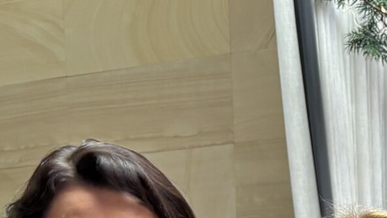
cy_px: 466
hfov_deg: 15.1
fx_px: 1262
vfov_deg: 9.1
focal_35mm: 123
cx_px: 692
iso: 80
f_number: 1.6
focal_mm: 5.96
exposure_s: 1/50
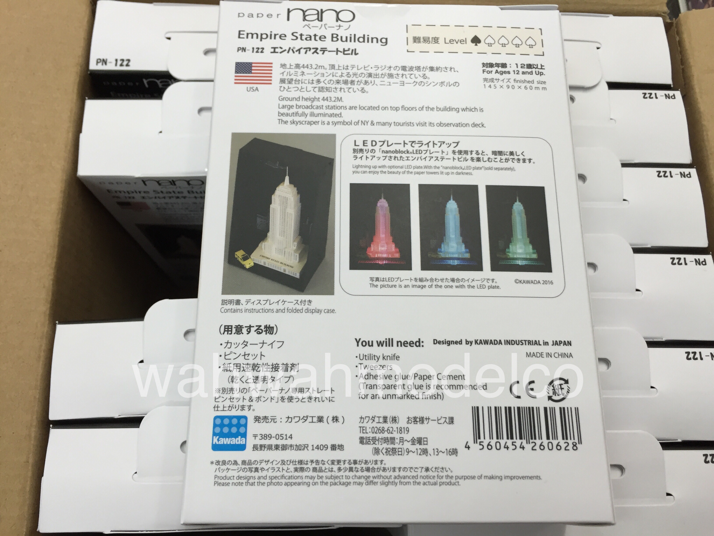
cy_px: 268
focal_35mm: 29
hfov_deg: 61.7
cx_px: 357
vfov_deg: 48.2
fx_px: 598
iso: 80
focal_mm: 4.15
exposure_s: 1/33
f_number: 2.2
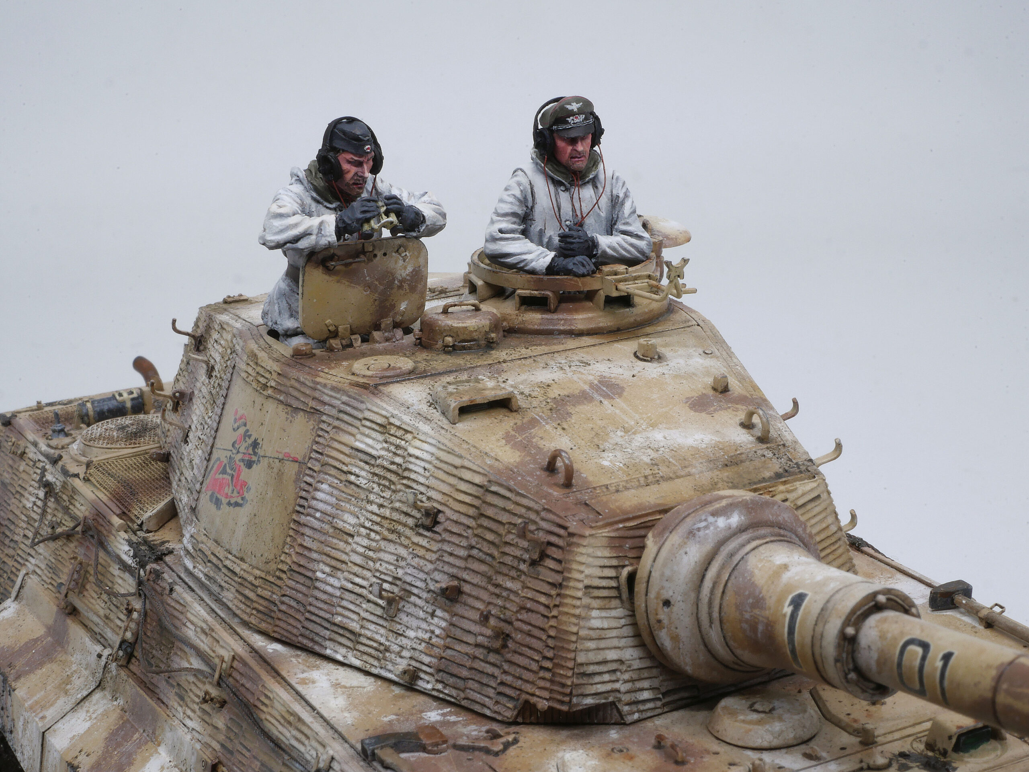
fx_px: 1784
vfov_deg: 24.4
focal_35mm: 60
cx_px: 514
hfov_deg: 32.2
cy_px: 386
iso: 200
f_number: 22
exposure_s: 1/3.2
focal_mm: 30
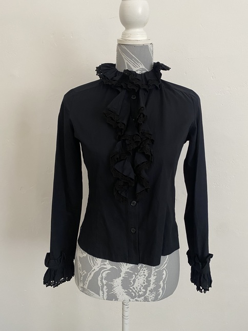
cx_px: 124
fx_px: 248
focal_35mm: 26
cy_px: 166
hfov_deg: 53.1
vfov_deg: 67.3
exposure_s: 1/60
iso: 160
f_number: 1.8
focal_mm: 4.25
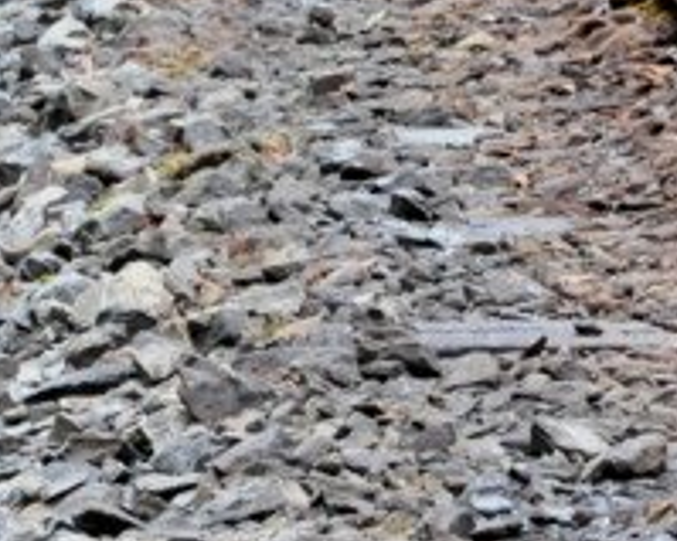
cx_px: 1335
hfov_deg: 3.8
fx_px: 10174
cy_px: 43
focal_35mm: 508
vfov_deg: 3.0
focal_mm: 90
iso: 1000
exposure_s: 1/125
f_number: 13
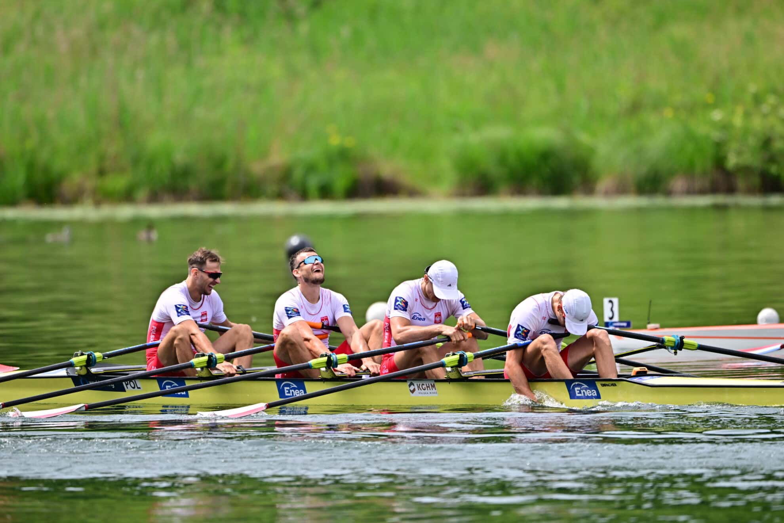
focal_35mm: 800
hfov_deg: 2.6
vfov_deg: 1.7
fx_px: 17421
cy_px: 262
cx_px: 392
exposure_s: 1/1000
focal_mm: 800
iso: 220
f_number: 6.3
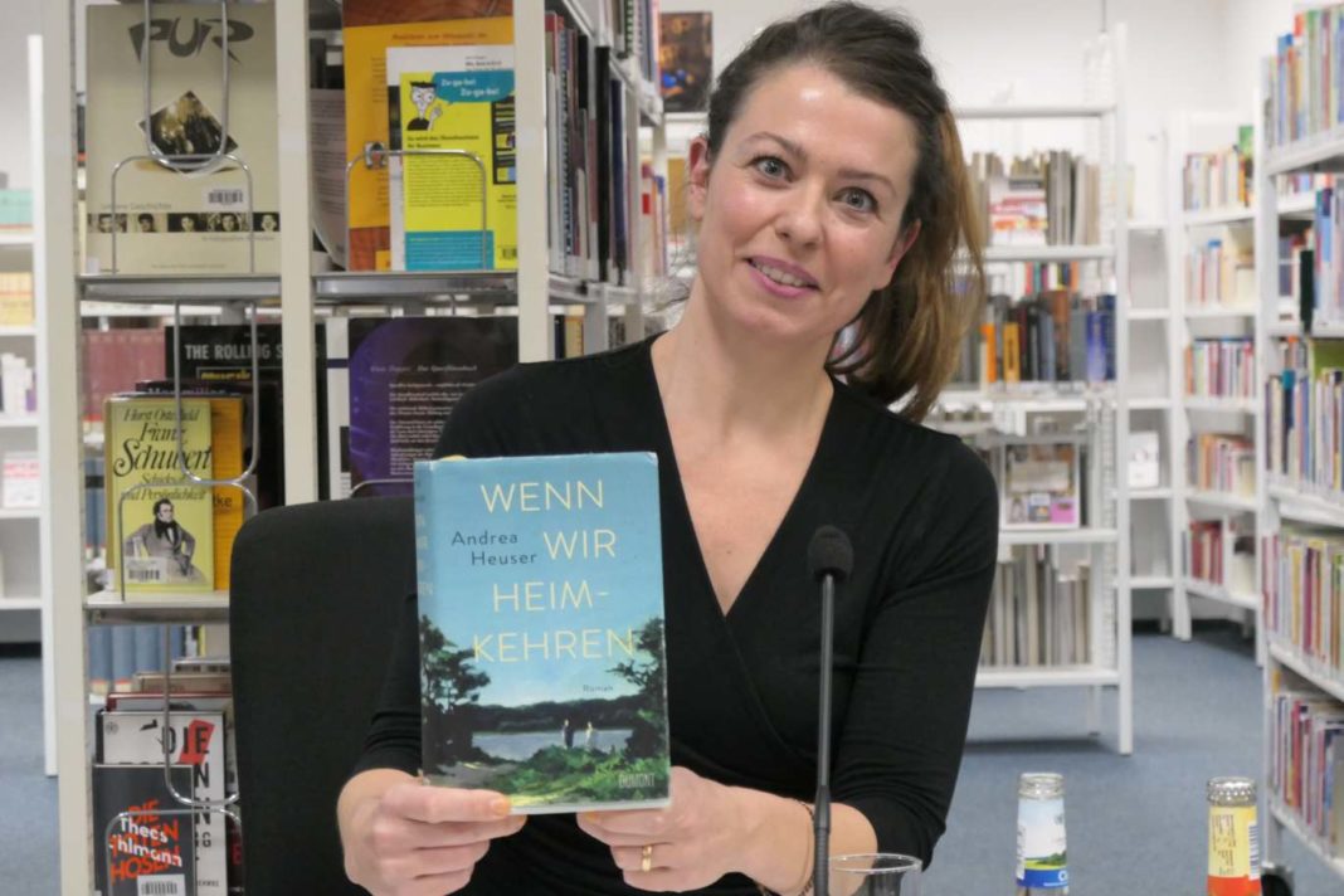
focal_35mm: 83
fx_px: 3098
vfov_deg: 16.5
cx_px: 672
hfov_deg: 24.5
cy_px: 448
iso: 1600
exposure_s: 1/60
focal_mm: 30.6
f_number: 4.9
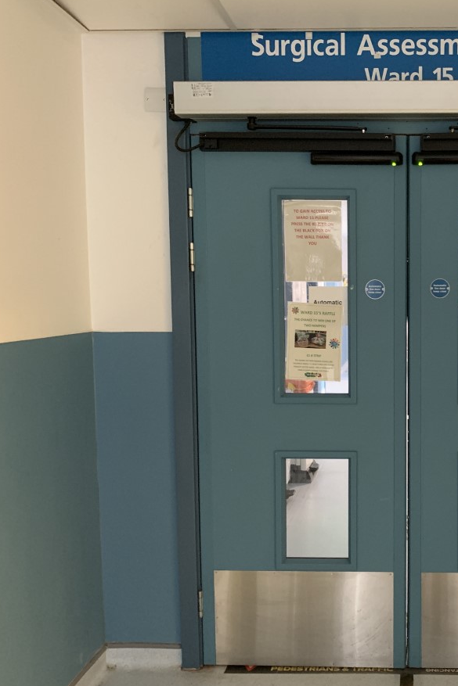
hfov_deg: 34.0
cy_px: 348
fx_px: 706
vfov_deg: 51.9
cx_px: 413
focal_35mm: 37
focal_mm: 4.25
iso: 500
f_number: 1.8
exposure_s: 1/25
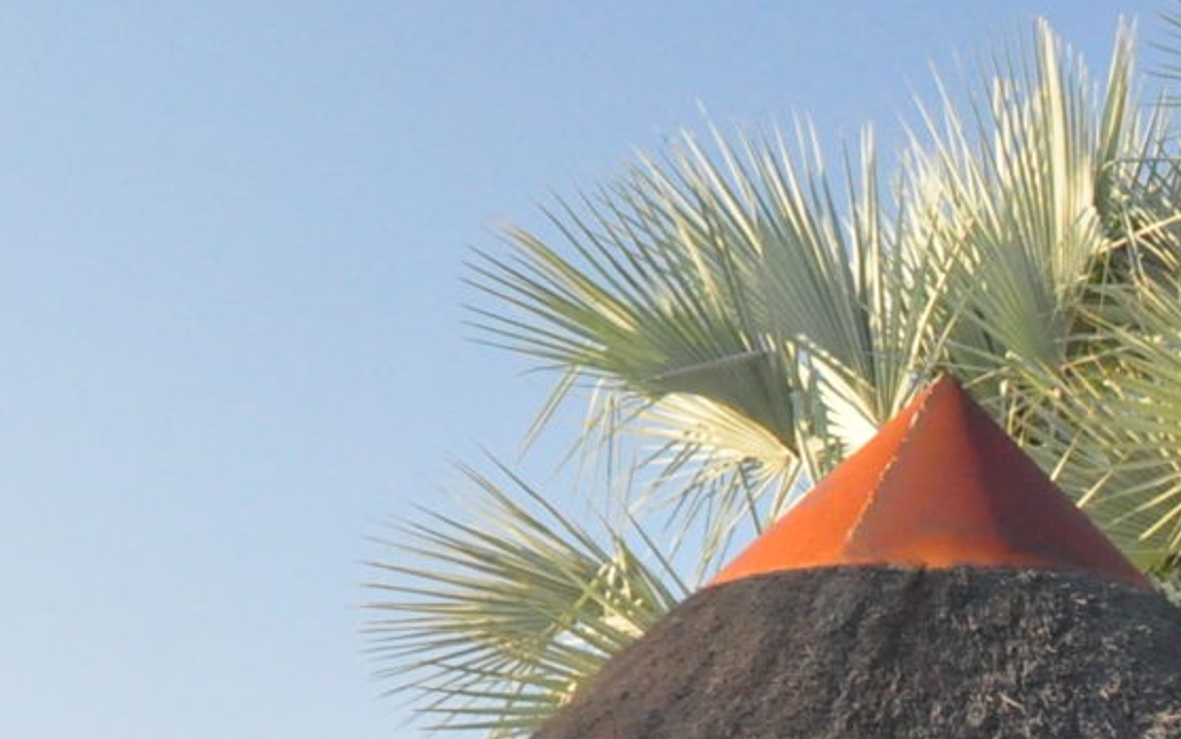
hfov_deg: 15.1
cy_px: 1281
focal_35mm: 126
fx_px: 4056
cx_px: 1867
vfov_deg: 9.9
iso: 1250
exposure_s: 1/200
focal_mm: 18
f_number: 7.1
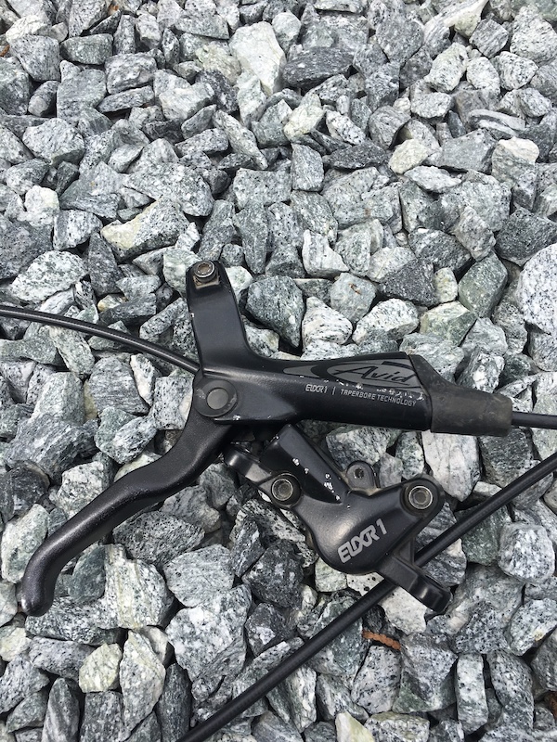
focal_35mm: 29
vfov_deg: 61.7
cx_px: 278
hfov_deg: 48.2
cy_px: 371
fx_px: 622
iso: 25
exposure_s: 1/620
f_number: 2.2
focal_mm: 4.15
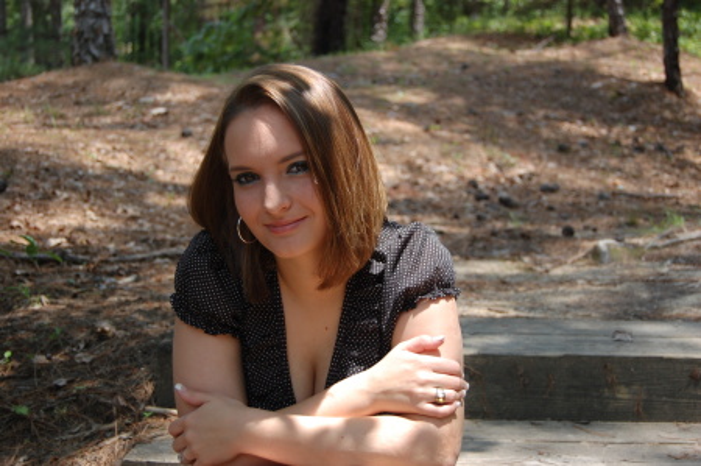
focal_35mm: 57
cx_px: 350
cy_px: 233
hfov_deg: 35.1
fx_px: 1109
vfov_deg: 23.7
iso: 320
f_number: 4.8
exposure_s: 1/500
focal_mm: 38
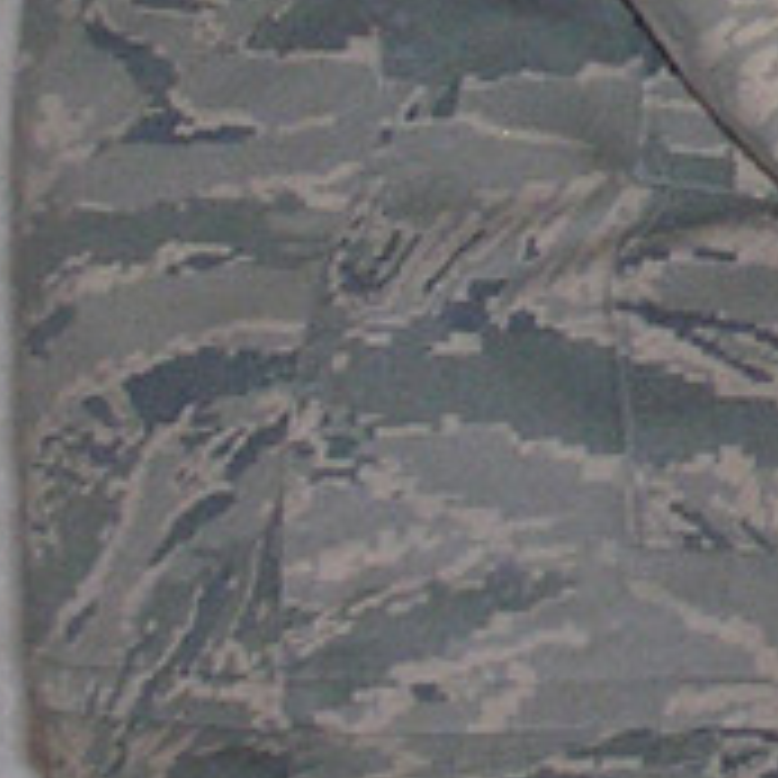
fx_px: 13858
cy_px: -598
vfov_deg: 3.2
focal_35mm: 545
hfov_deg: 3.2
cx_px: 2338
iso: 141
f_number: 4.5
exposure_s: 1/60.1
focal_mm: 18.8
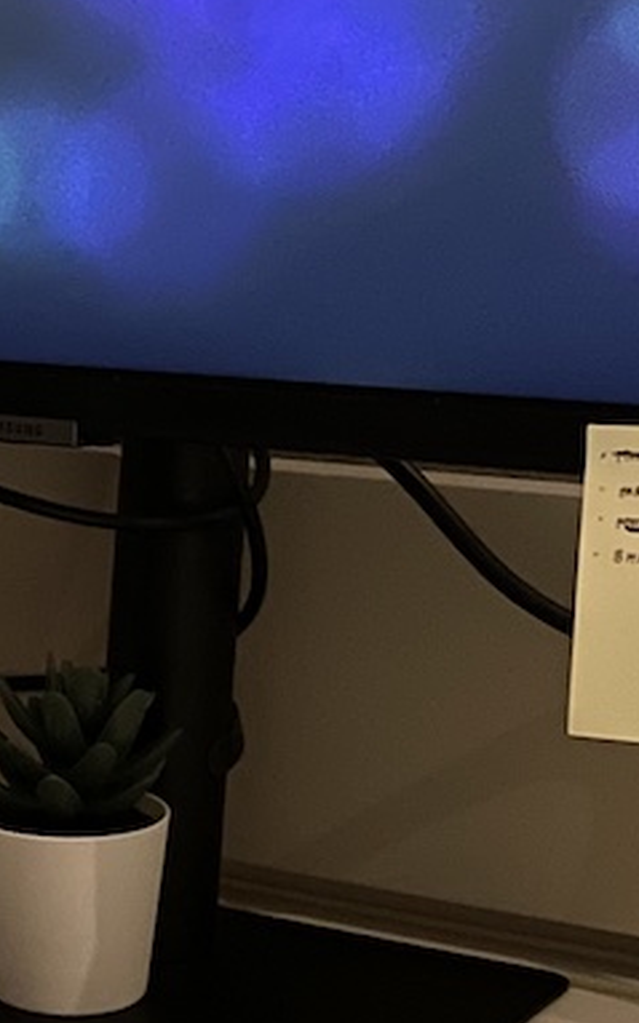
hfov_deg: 13.1
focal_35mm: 96
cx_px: -187
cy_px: 512
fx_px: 2678
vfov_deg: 21.6
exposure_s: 1/10
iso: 640
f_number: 1.6
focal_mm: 4.2
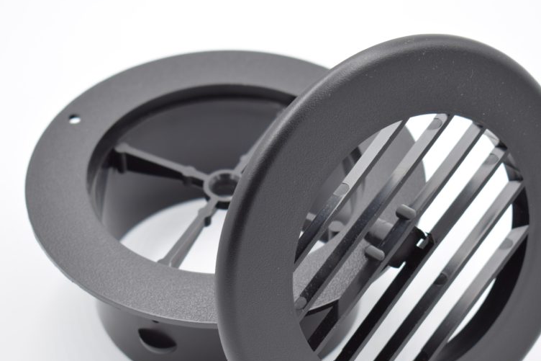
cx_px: 288
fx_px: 1412
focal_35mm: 94
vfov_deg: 14.5
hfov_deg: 21.7
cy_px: 224
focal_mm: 46
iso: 100
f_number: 5.6
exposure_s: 1/40
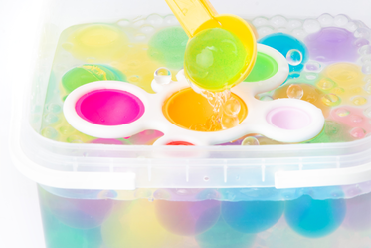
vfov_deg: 7.2
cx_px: 204
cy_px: 91
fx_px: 1979
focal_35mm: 192
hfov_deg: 10.7
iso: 125
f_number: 16
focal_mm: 112
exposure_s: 1/125
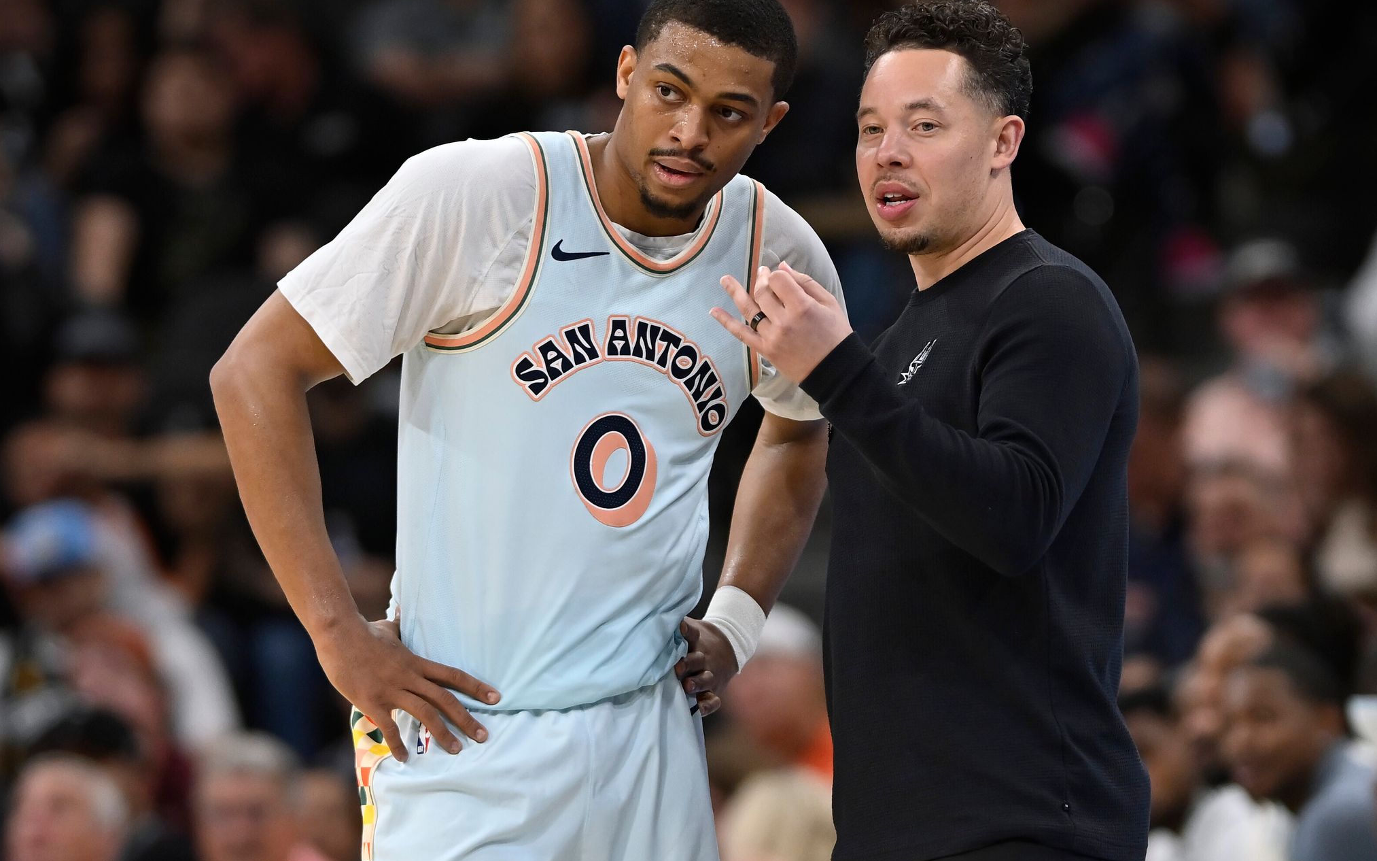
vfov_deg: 6.4
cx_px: 684
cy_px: 415
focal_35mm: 206
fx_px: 7730
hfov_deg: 10.2
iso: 640
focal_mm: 200
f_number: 2
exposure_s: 1/1250
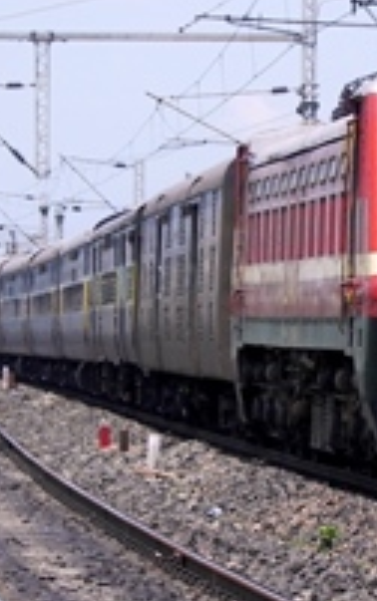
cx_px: 310
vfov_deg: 5.9
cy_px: 268
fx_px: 5840
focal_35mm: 356
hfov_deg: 3.7
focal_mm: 32.7
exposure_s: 1/546
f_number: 5.6
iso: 160
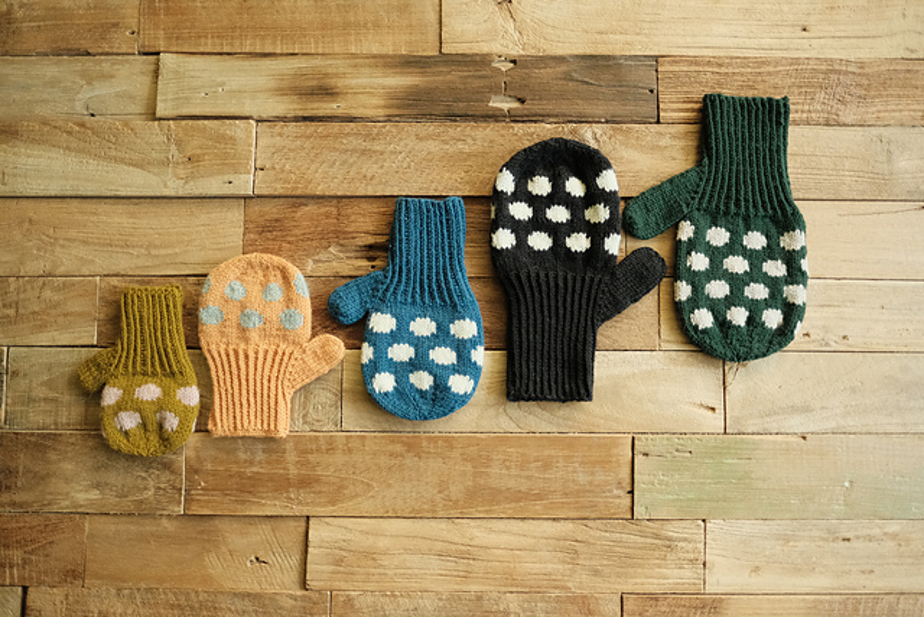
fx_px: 616
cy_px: 308
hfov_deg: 73.7
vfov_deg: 53.2
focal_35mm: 24
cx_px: 462
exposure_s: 1/2000
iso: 3200
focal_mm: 16
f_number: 1.4
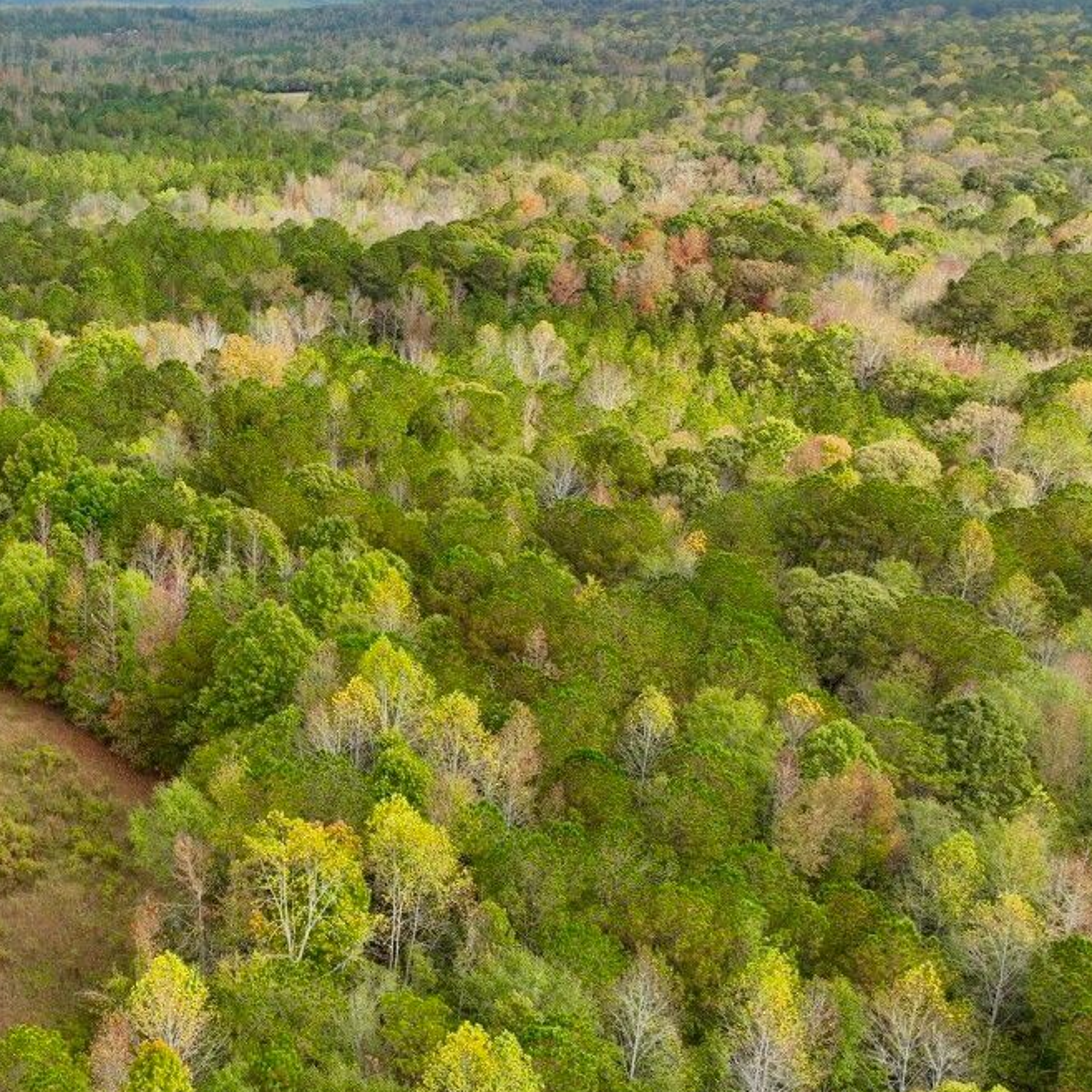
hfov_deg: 36.0
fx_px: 1535
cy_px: 483
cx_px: 42
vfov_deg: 39.1
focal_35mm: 43
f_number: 2.8
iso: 200
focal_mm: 12.29
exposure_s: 1/1000
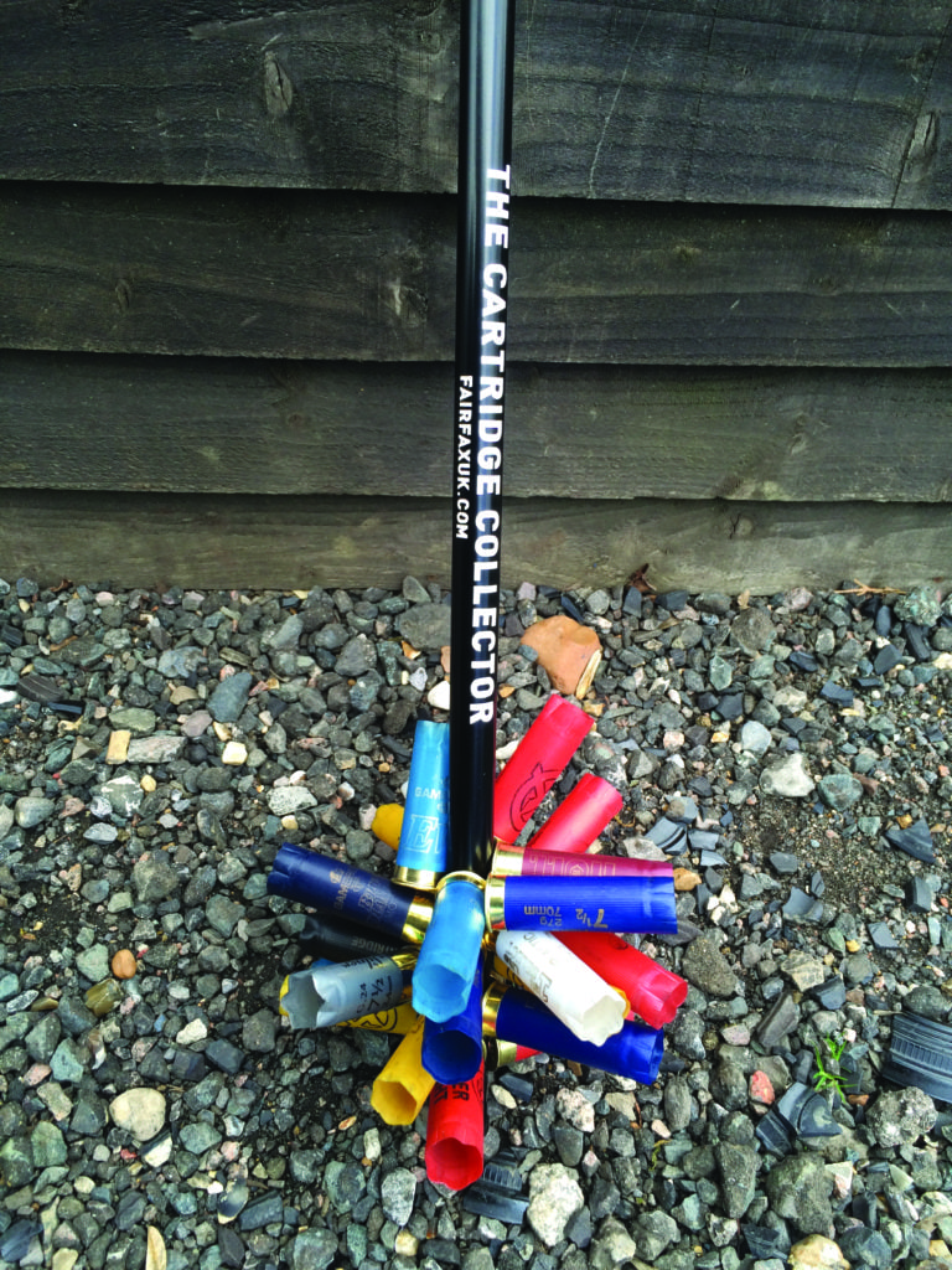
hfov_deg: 48.2
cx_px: 476
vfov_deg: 61.7
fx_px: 1063
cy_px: 635
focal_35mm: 29
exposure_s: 1/100
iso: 40
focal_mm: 4.2
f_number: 2.2
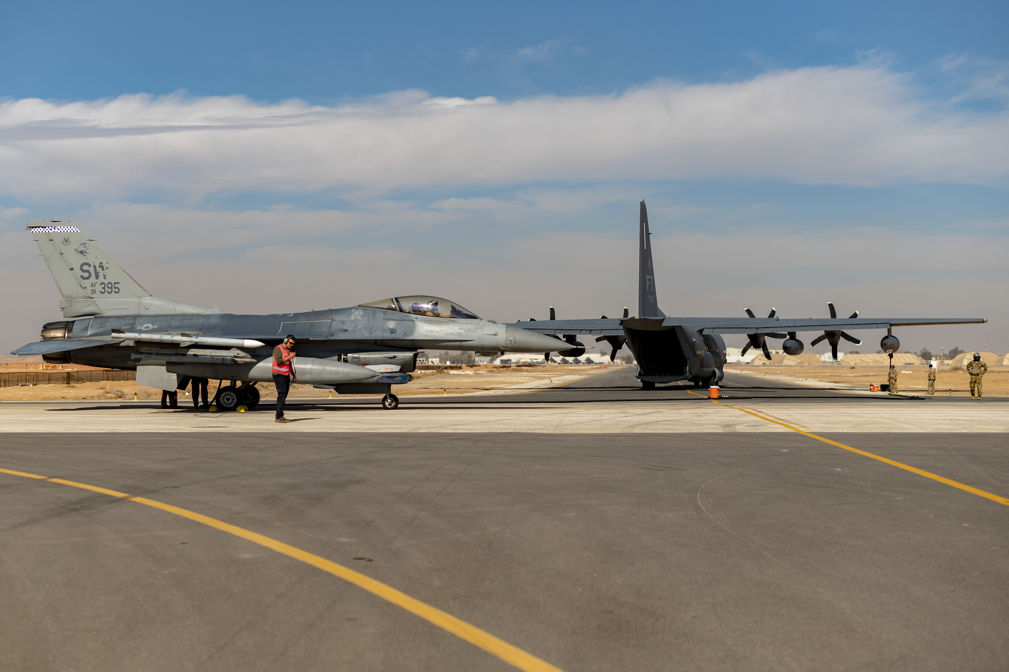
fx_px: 1513
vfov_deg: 25.0
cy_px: 310
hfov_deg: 36.9
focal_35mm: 54
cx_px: 473
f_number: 2.8
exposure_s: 1/2500
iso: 50
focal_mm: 50
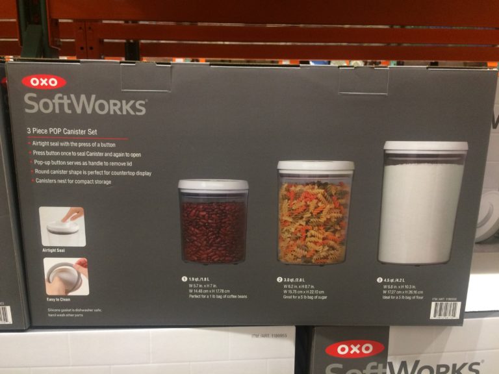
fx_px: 418
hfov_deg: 61.7
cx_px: 250
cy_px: 187
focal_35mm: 29
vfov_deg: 48.2
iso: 200
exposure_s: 1/33
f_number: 2.2
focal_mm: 4.15
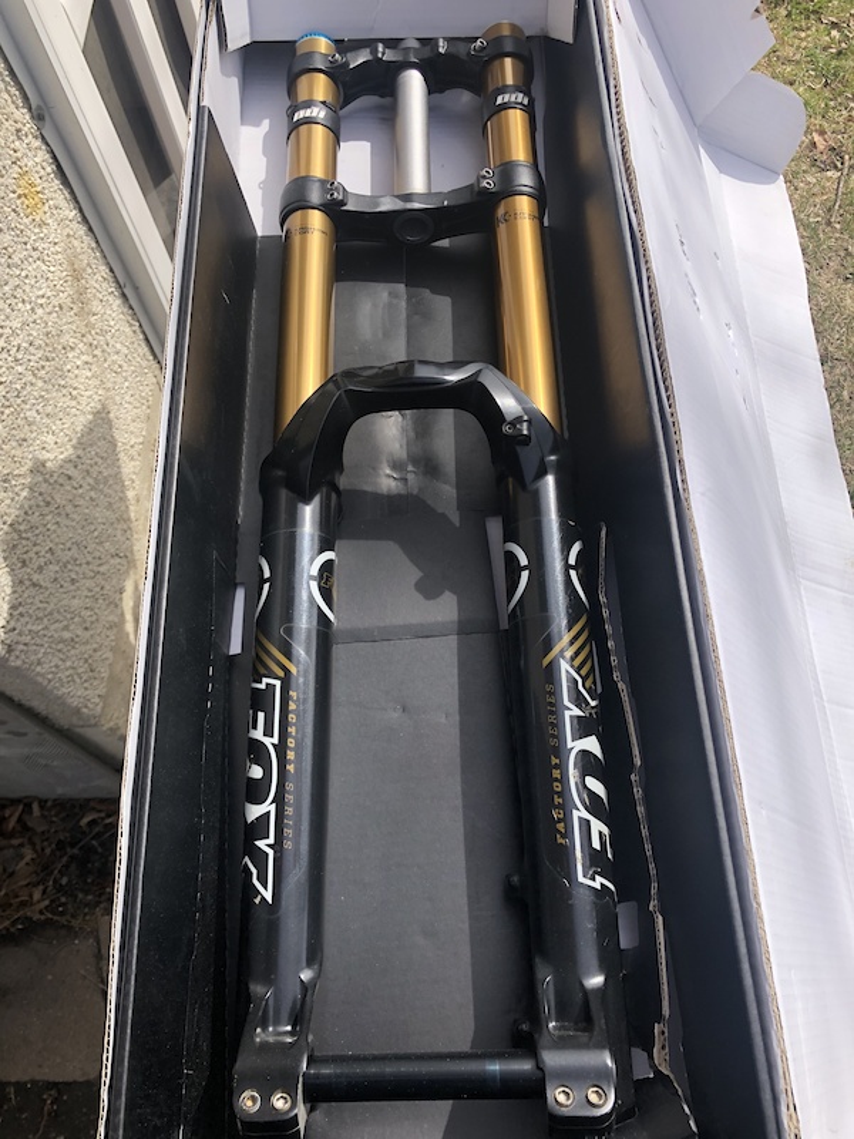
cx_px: 427
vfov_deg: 63.4
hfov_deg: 49.7
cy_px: 570
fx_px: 921
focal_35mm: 28
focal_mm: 4
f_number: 1.8
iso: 20
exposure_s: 1/1043
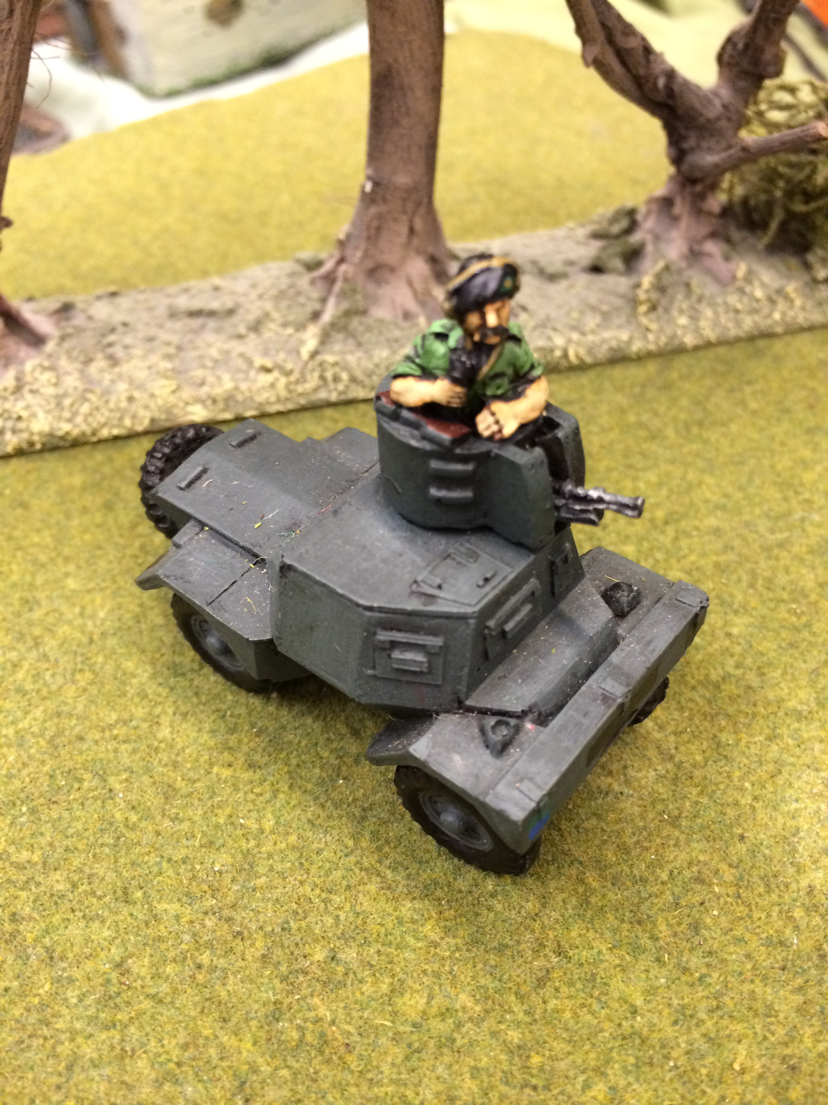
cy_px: 552
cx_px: 414
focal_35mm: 29
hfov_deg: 48.2
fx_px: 925
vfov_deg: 61.7
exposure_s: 1/20
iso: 250
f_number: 2.2
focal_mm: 4.15
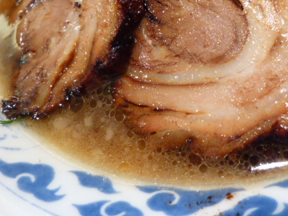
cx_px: 192
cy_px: 65
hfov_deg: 49.3
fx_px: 308
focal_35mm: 37
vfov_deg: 38.0
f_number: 3.1
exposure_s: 1/30
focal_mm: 4.5
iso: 400
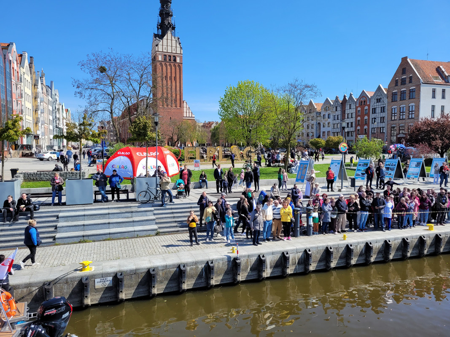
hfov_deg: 67.3
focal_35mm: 26
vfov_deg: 53.1
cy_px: 168
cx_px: 225
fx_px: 338
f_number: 1.8
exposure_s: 1/1814
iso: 40
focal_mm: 5.4
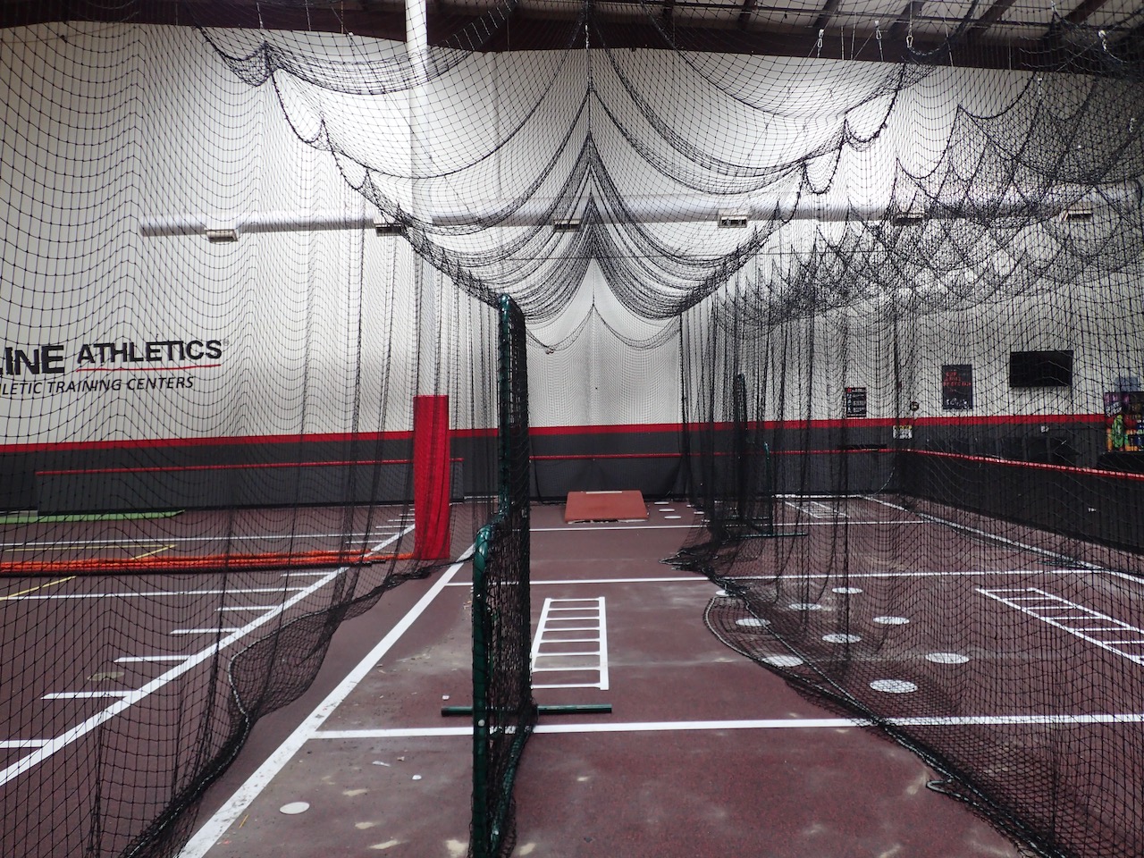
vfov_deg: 46.8
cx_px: 572
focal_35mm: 30
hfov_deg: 60.0
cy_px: 429
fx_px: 991
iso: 200
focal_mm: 5.5
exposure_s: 1/50
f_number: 2.3
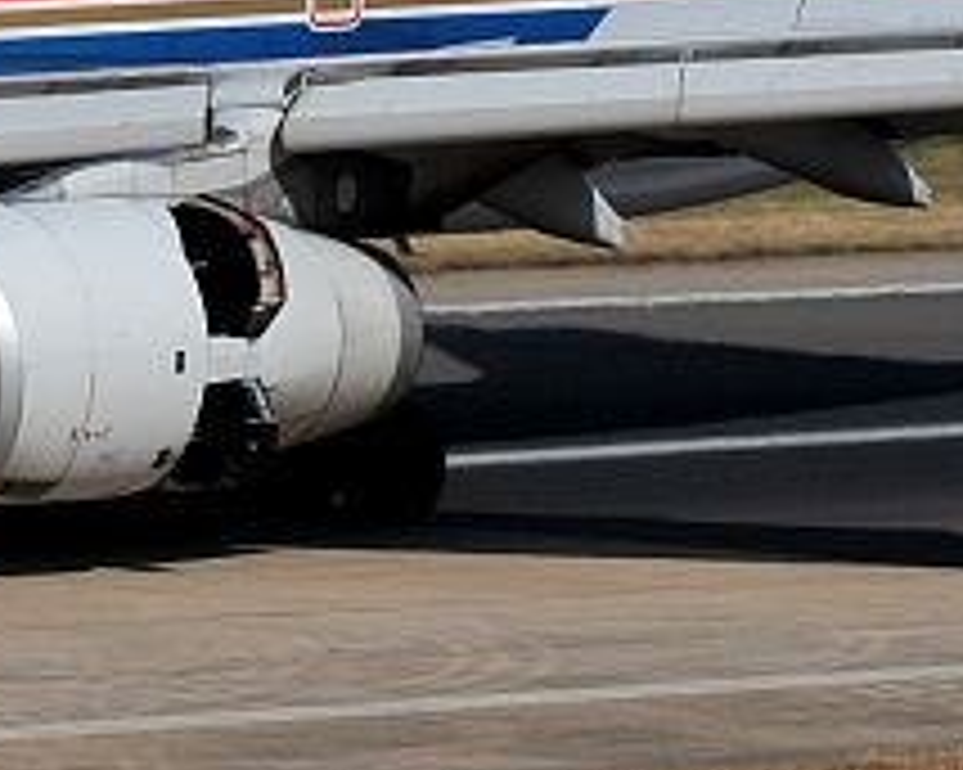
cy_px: -209
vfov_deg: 2.2
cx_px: 112
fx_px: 20198
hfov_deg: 2.7
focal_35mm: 709
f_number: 8
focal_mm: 90
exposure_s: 1/1600
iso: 200
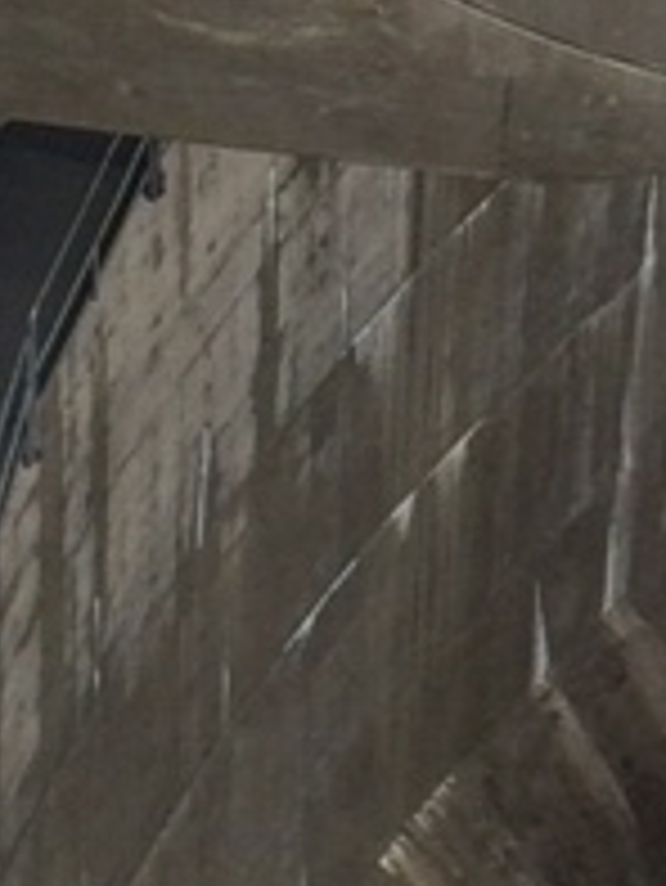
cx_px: 1130
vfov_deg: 10.4
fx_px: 4818
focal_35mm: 188
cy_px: 13
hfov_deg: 7.7
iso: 32
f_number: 2.2
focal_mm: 4.15
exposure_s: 1/427
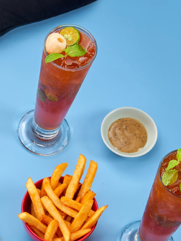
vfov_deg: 13.0
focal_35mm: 150
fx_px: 1047
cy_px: 223
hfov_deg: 9.6
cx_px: -86
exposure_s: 1/100
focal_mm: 55
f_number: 16
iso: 400
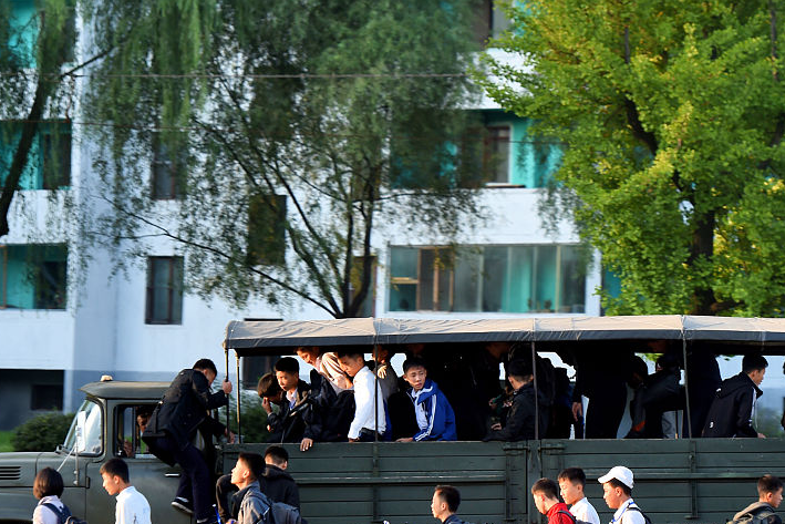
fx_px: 4798
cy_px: 309
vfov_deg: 6.2
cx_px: 515
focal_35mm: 220
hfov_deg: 9.3
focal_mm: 130
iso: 400
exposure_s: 1/500
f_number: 4
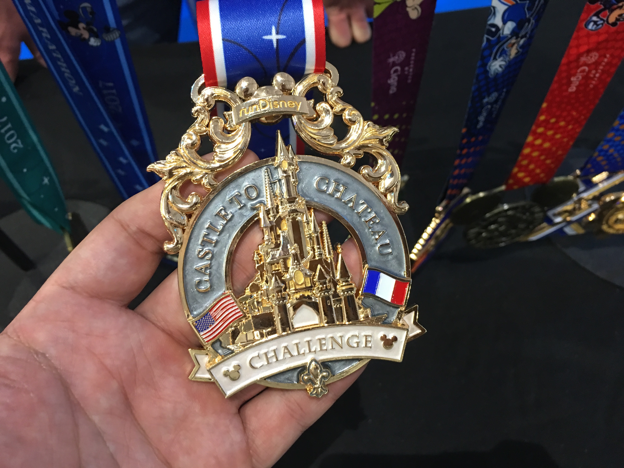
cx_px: 312
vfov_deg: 48.2
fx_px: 523
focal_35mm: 29
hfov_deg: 61.7
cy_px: 234
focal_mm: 4.15
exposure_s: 1/17
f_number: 2.2
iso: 100
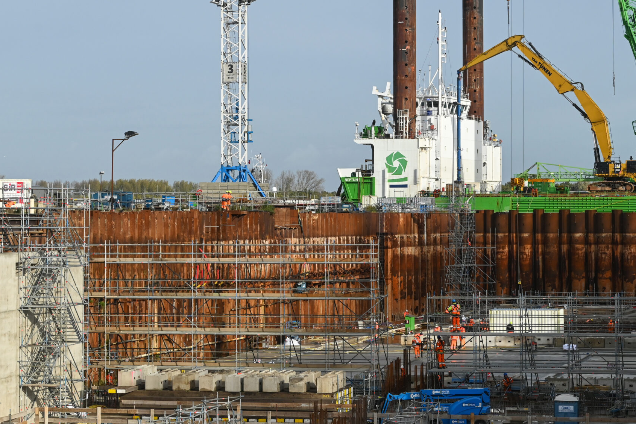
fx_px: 1873
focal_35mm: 106
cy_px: 168
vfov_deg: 12.9
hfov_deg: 19.3
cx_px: 375
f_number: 8
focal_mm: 70
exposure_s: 1/1250
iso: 320
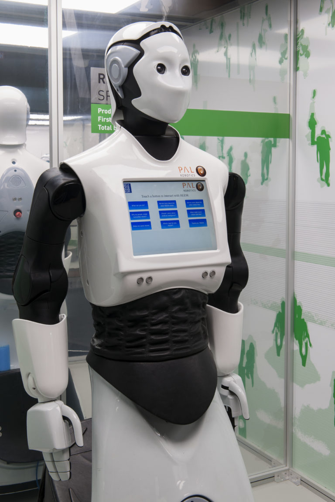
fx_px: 628
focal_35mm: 45
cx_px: 168
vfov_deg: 43.6
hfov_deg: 29.9
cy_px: 251
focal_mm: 45
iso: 320
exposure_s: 1/4
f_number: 14
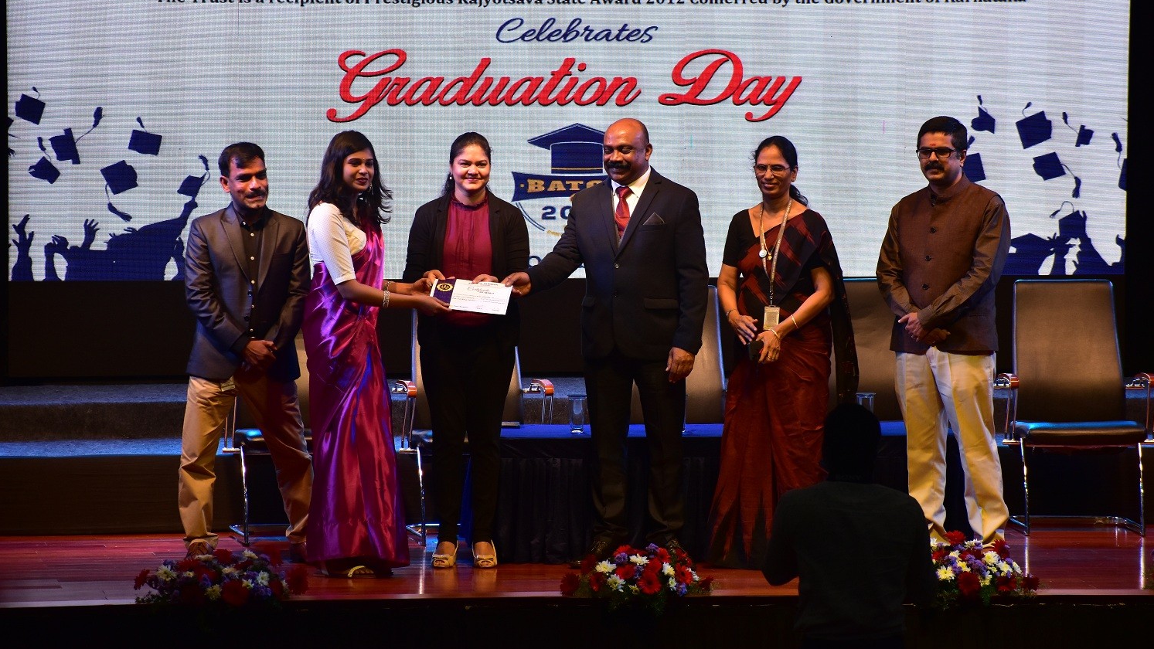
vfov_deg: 5.5
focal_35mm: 221
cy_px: 297
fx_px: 6763
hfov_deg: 9.8
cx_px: 578
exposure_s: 1/250
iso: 800
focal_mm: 140
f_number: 6.3
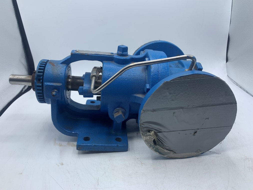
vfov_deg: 53.1
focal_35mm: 26
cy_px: 95
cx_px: 126
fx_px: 190
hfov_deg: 67.3
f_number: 1.8
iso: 25
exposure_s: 1/678
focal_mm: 4.25
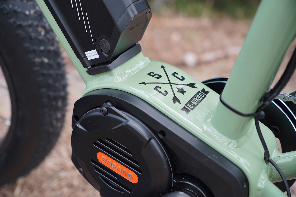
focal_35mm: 51
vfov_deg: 26.5
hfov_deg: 38.9
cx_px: 148
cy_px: 98
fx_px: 419
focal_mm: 34
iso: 100
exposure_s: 1/80
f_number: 2.8
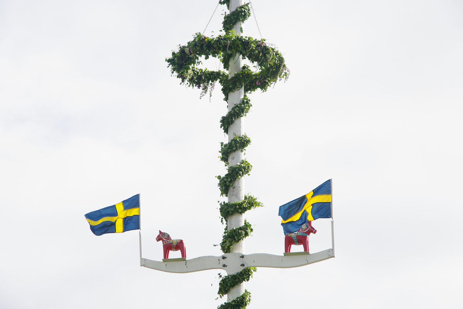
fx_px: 1505
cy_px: 154
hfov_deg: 17.5
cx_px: 232
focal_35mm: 117
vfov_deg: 11.7
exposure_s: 1/250
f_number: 8
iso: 200
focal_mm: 78
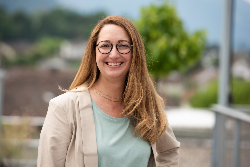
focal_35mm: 185
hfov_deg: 11.1
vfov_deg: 7.4
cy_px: 84
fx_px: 1285
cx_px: 125
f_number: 4.5
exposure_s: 1/320
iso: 100
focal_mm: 185
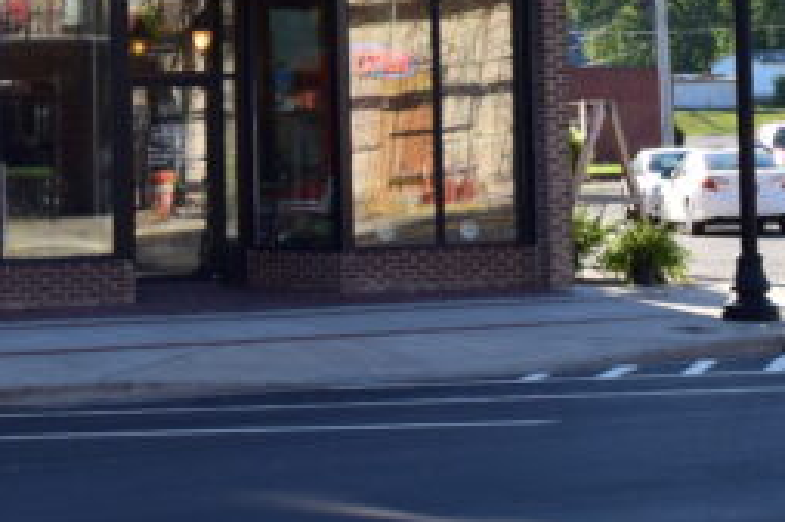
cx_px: 68
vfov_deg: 11.0
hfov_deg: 16.5
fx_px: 2670
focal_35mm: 123
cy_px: -117
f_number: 10
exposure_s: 1/320
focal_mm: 27
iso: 400
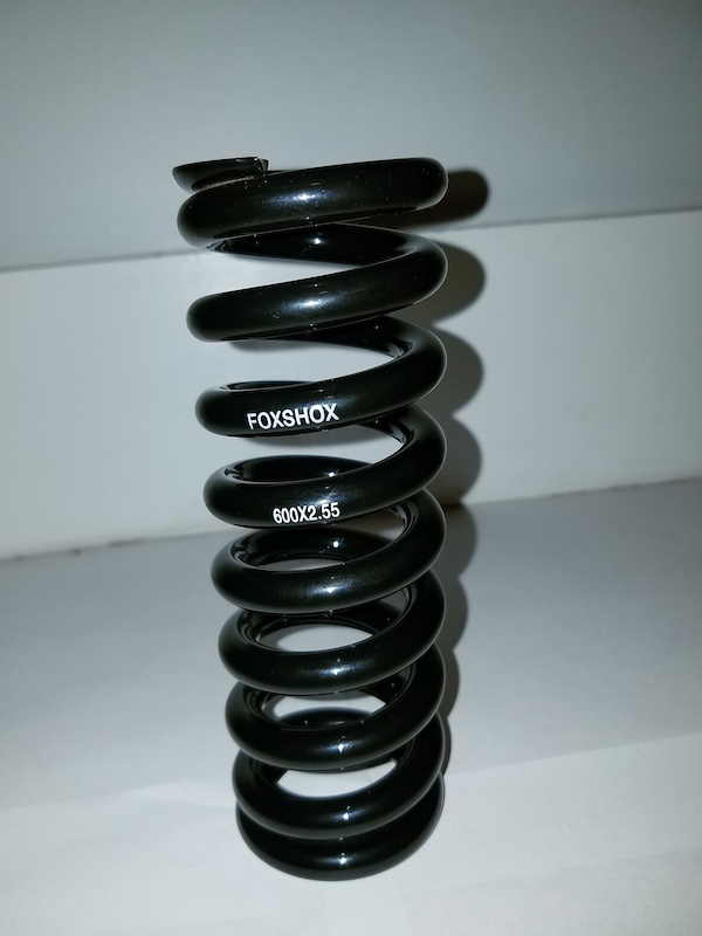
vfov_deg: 67.3
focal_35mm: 26
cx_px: 351
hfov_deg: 53.1
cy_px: 468
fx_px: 703
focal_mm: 4.2
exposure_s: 1/167
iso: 50
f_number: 1.7
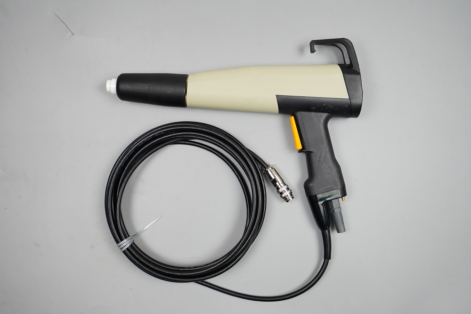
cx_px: 236
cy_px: 157
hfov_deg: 54.5
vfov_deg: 37.8
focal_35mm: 35
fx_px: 458
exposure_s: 1/40
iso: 640
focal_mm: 35
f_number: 8
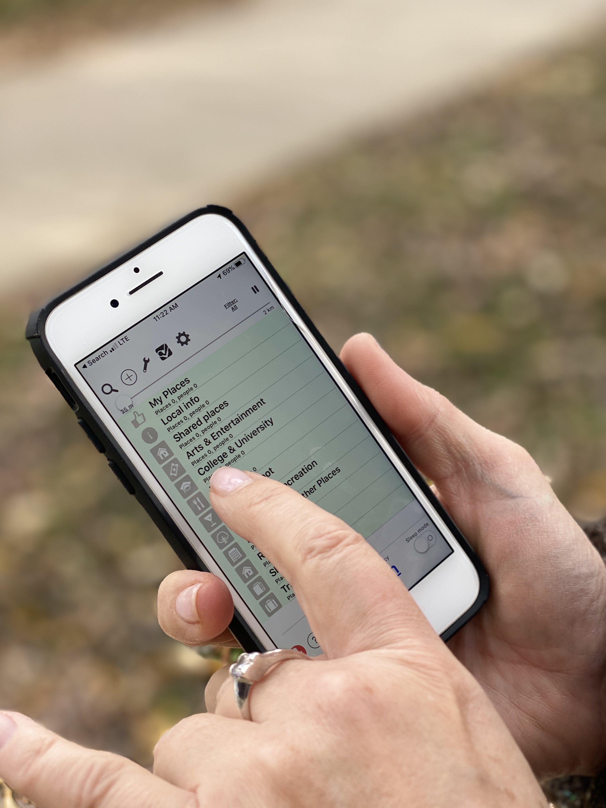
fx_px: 1214
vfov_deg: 36.8
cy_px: 404
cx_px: 303
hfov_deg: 28.0
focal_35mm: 52
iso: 20
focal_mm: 6
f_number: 2
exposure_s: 1/141
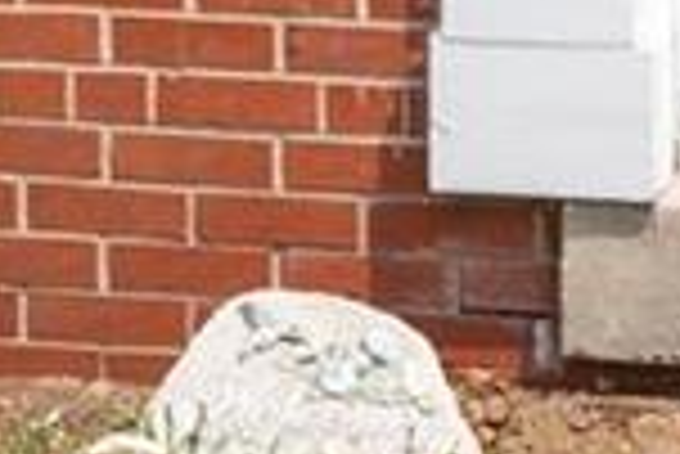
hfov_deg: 10.1
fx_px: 3838
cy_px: -811
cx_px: 567
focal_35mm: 203
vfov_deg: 6.3
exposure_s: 1/1600
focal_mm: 30
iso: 200
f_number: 8
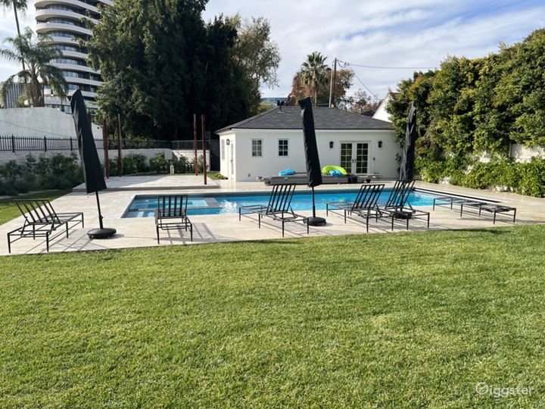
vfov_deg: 53.1
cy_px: 204
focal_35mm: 26
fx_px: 409
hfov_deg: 67.3
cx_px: 272
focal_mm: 5.7
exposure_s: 1/2571
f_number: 1.5
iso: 50
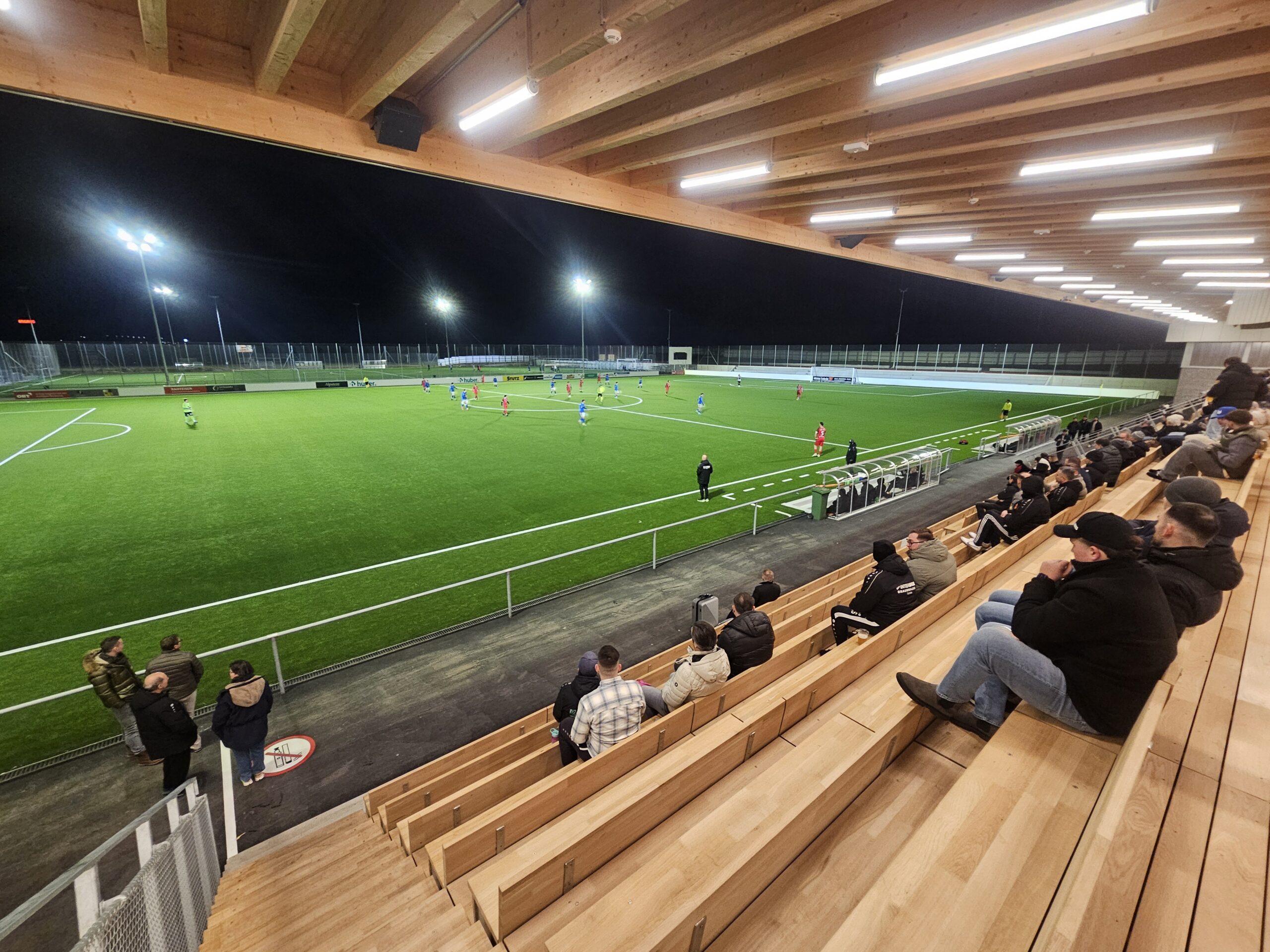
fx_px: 477
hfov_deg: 106.2
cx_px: 635
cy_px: 476
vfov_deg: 89.9
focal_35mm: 13
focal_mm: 2.2
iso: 320
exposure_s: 1/33
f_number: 2.2
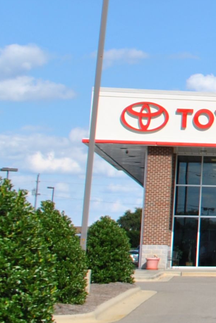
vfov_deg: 17.8
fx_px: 1026
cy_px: 77
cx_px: 574
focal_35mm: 114
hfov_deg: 10.0
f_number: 9
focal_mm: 18
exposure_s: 1/320
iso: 100
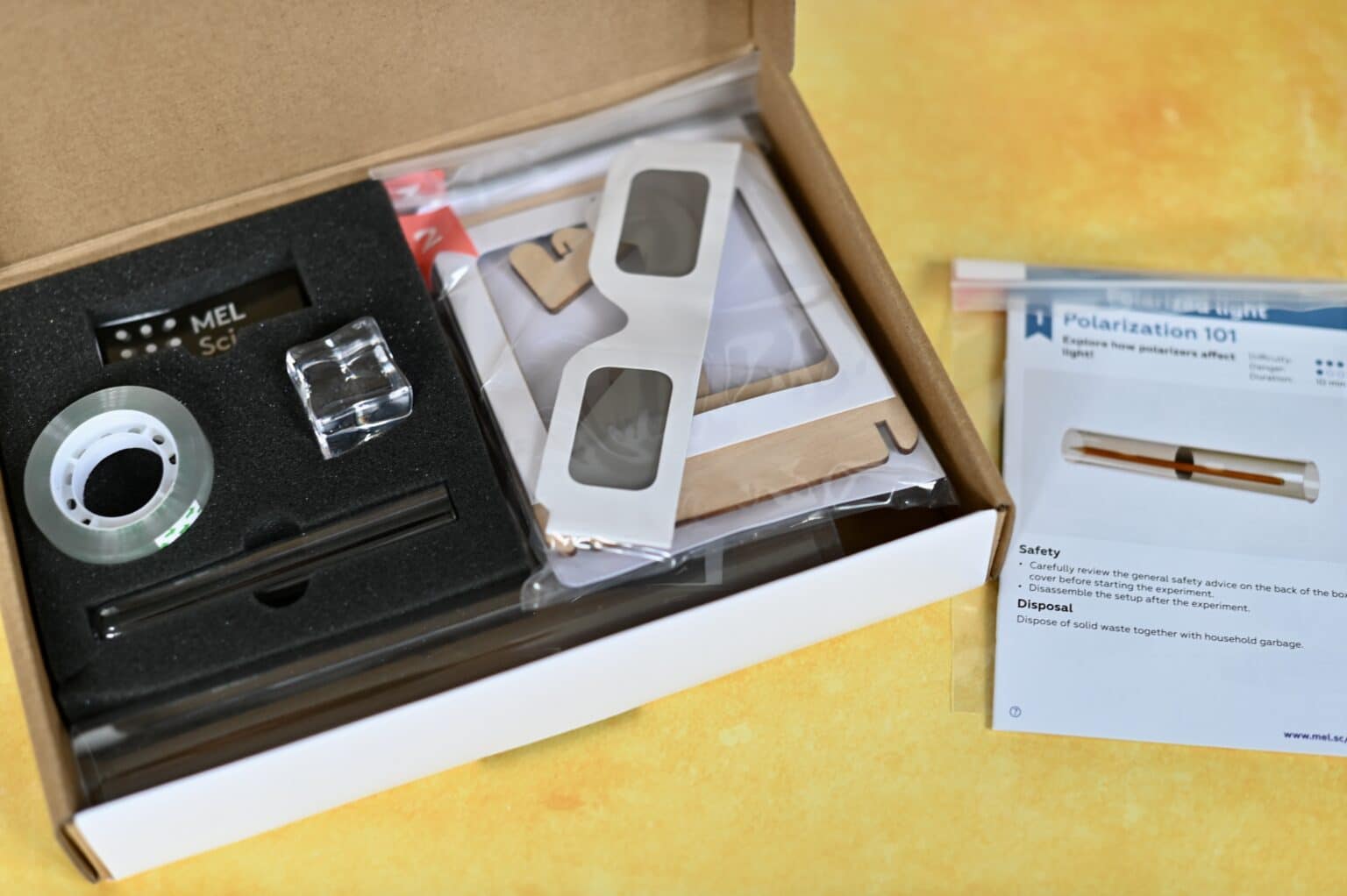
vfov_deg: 27.0
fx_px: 1870
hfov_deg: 39.6
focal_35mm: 50
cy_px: 448
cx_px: 674
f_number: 2.8
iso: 400
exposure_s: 1/160
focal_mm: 50
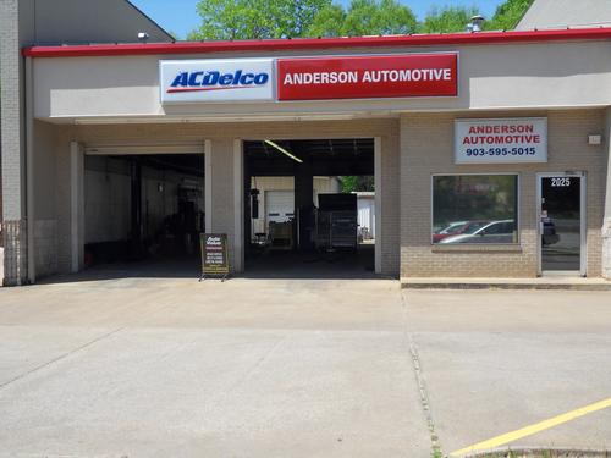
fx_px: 794
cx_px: 306
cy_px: 229
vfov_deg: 32.2
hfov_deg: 42.1
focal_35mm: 45
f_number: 9.3
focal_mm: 7.9
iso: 80
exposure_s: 1/125
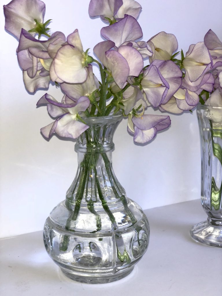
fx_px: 445
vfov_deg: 36.8
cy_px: 148
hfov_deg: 28.0
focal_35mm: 52
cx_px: 111
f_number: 2.4
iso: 16
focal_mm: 6
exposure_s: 1/60
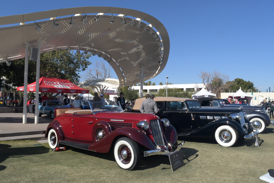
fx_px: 205
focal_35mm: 27
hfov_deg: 67.4
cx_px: 137
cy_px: 92
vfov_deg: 47.9
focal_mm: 18
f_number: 20
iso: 250
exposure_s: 1/160
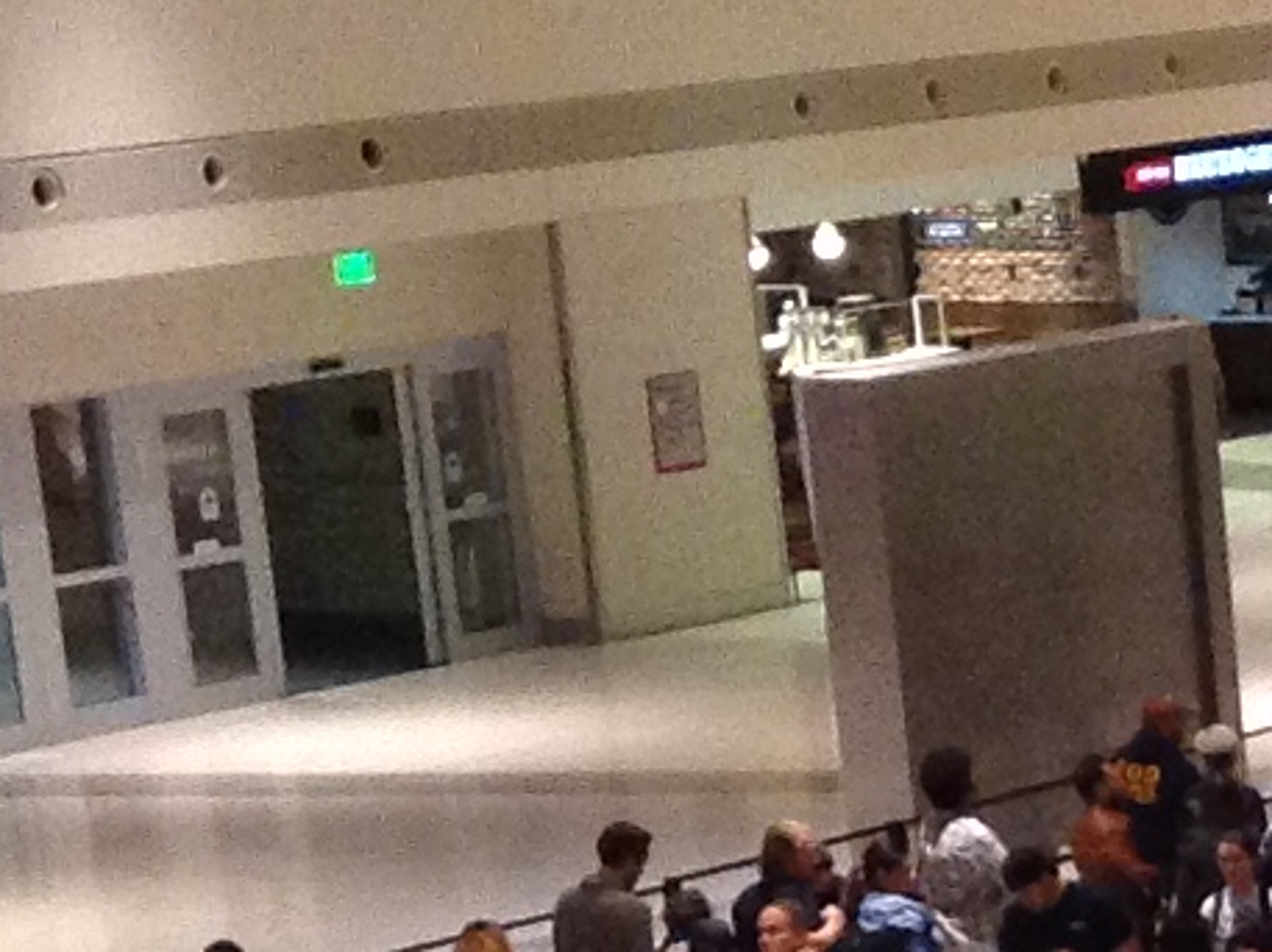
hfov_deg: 10.2
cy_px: 1420
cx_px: 1982
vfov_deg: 7.8
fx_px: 6866
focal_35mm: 187
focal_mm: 3.3
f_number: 2.4
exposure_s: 1/24
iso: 160
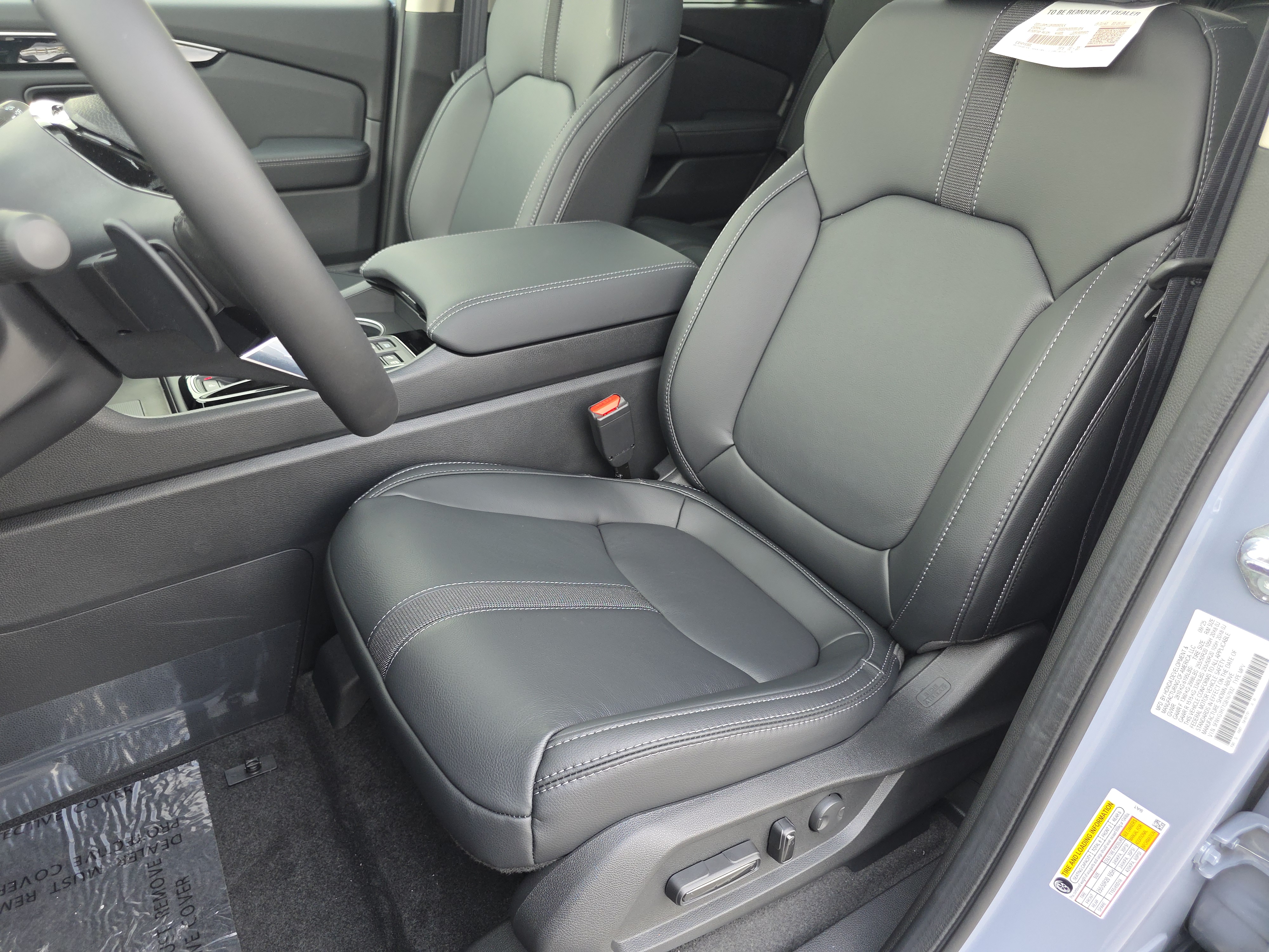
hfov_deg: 73.9
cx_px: 634
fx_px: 843
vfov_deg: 58.9
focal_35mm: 23
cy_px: 476
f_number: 1.7
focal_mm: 6.3
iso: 100
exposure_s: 1/180
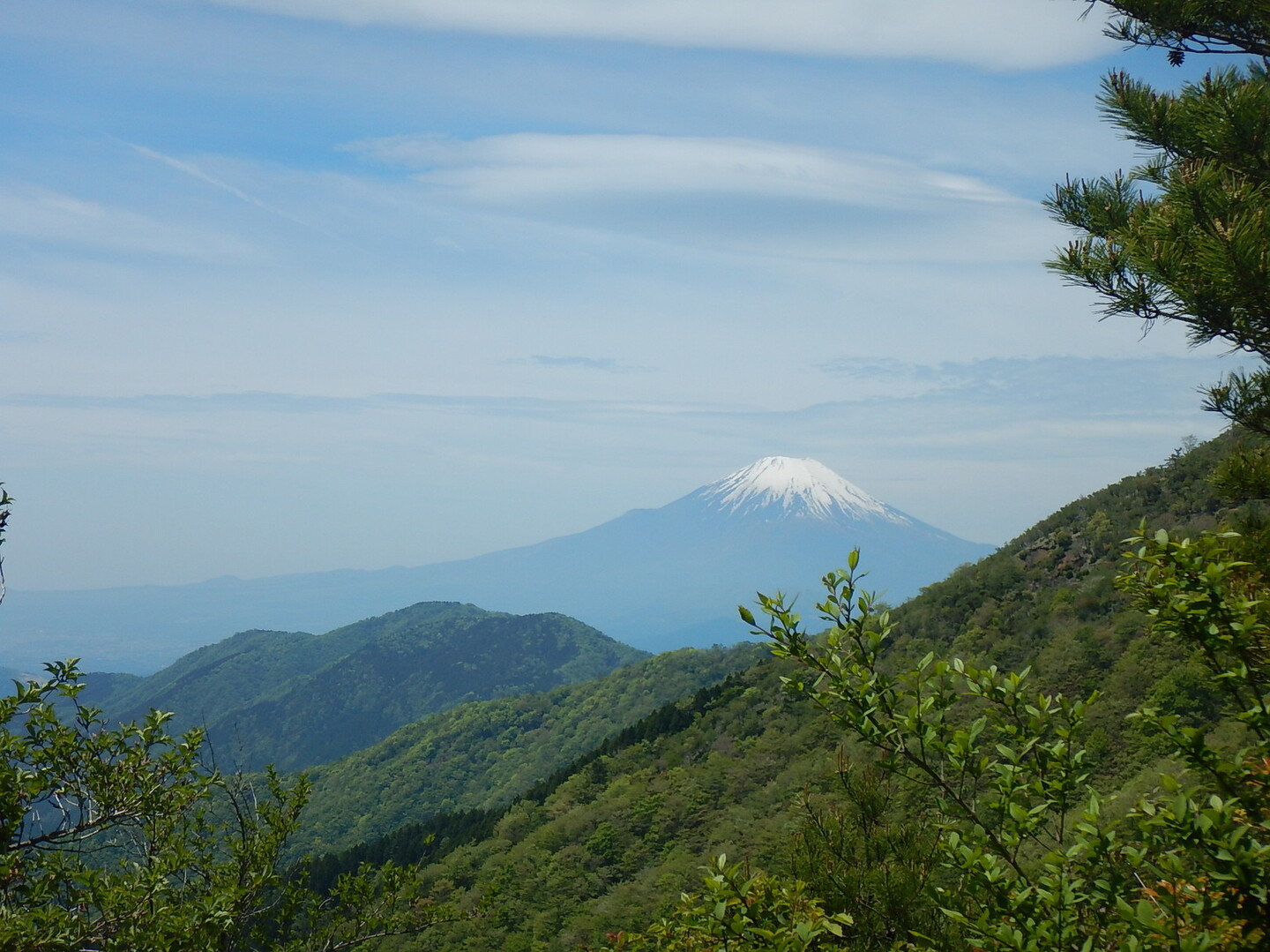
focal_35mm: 61
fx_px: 2237
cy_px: 476
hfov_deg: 31.7
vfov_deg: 24.0
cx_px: 635
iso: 125
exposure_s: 1/1500
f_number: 4.4
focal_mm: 11
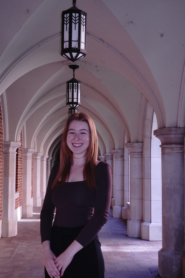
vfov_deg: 38.9
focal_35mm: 51
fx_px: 393
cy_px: 139
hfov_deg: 26.5
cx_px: 92
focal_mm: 34
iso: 3200
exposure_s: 1/60
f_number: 18
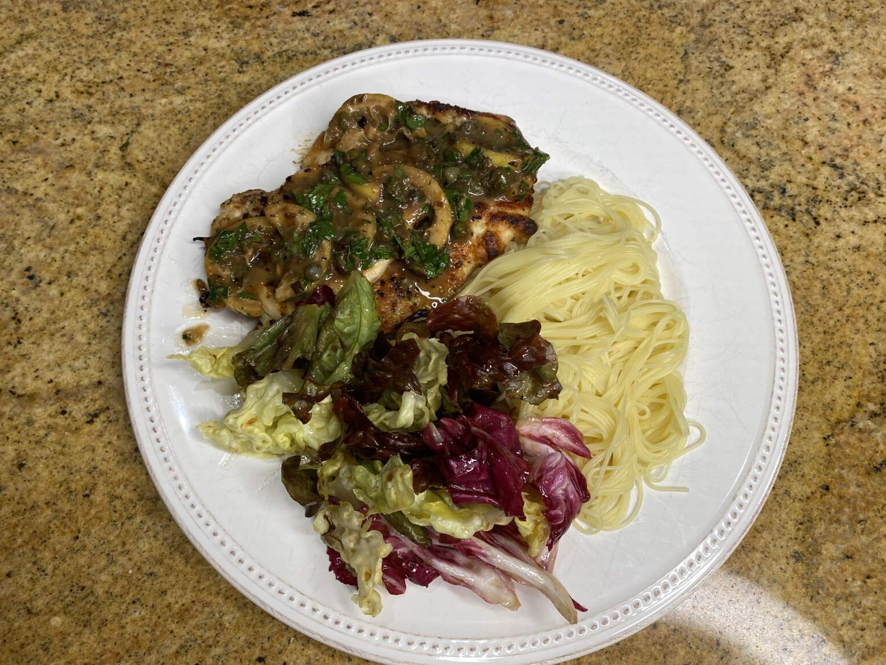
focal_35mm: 27
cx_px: 444
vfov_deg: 51.4
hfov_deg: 65.3
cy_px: 338
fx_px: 691
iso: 64
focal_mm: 4.25
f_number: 1.8
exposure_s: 1/120
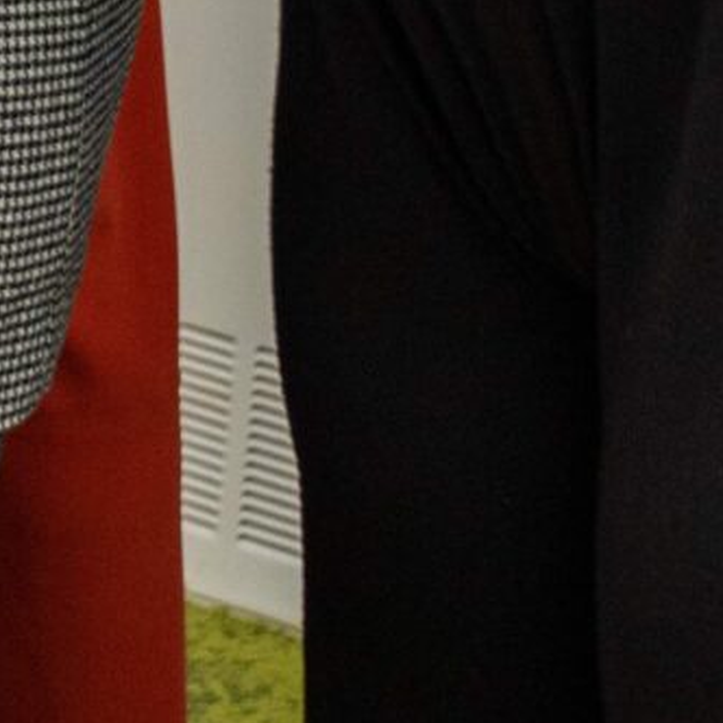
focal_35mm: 223
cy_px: -1007
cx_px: -1154
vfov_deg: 7.4
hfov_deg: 7.3
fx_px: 5270
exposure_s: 1/200
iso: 1000
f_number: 2.8
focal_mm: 34
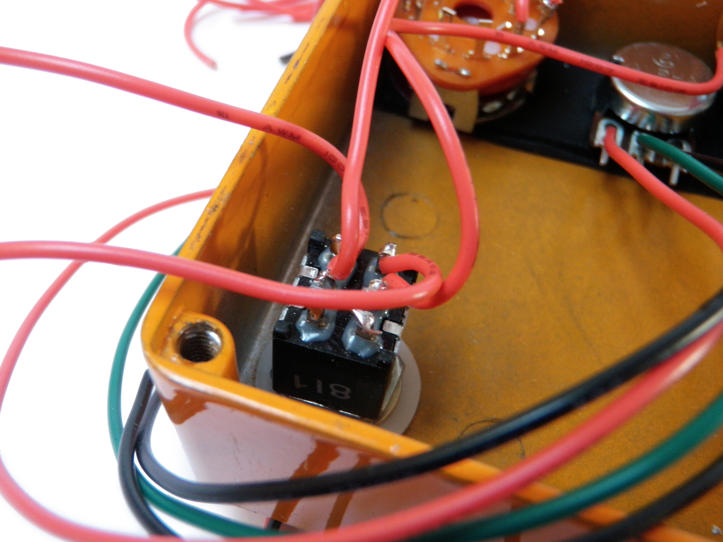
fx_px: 752
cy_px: 271
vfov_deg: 39.7
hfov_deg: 51.4
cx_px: 362
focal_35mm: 36
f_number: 4.1
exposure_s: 1/13
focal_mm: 6.53
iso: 200
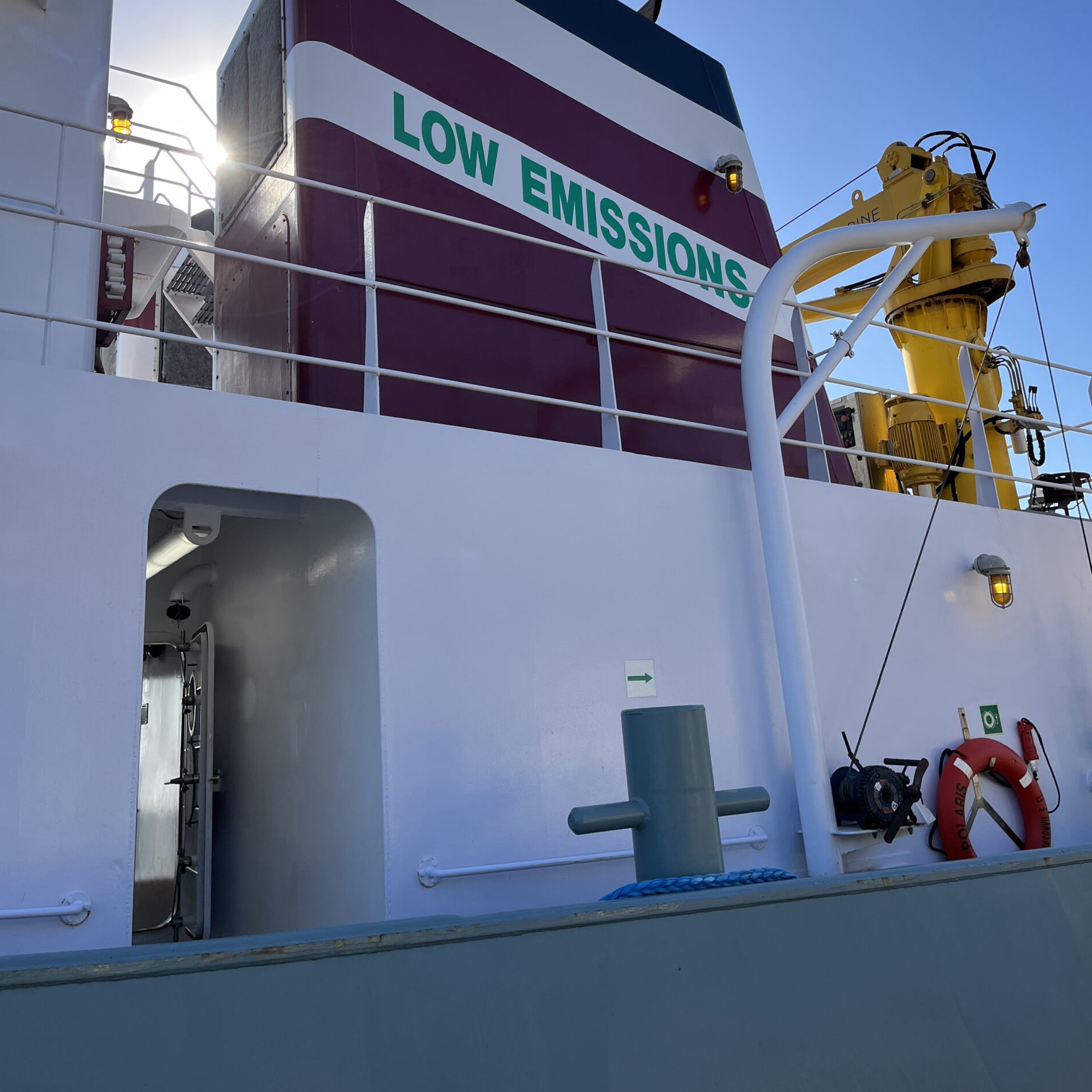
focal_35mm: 31
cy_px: 371
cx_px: 541
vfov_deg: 51.6
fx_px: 1106
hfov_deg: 52.5
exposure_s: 1/2410
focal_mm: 5.1
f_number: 1.6
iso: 50
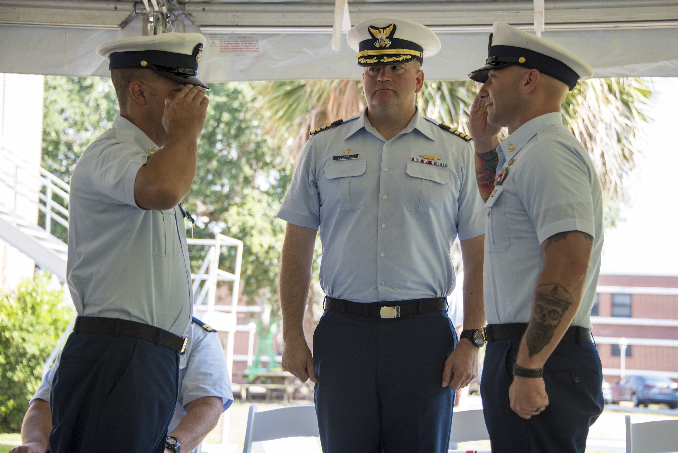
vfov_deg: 16.7
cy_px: 226
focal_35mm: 82
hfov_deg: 24.8
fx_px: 1545
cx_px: 339
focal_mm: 82
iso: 250
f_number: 5
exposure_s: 1/125
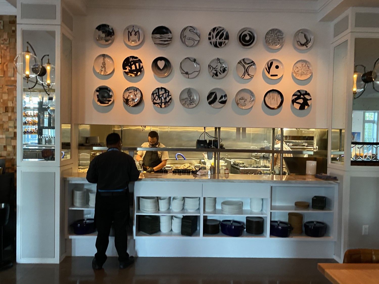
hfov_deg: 67.3
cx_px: 190
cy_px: 142
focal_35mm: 26
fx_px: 285
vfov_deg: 53.1
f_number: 1.8
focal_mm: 4.25
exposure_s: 1/30
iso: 500
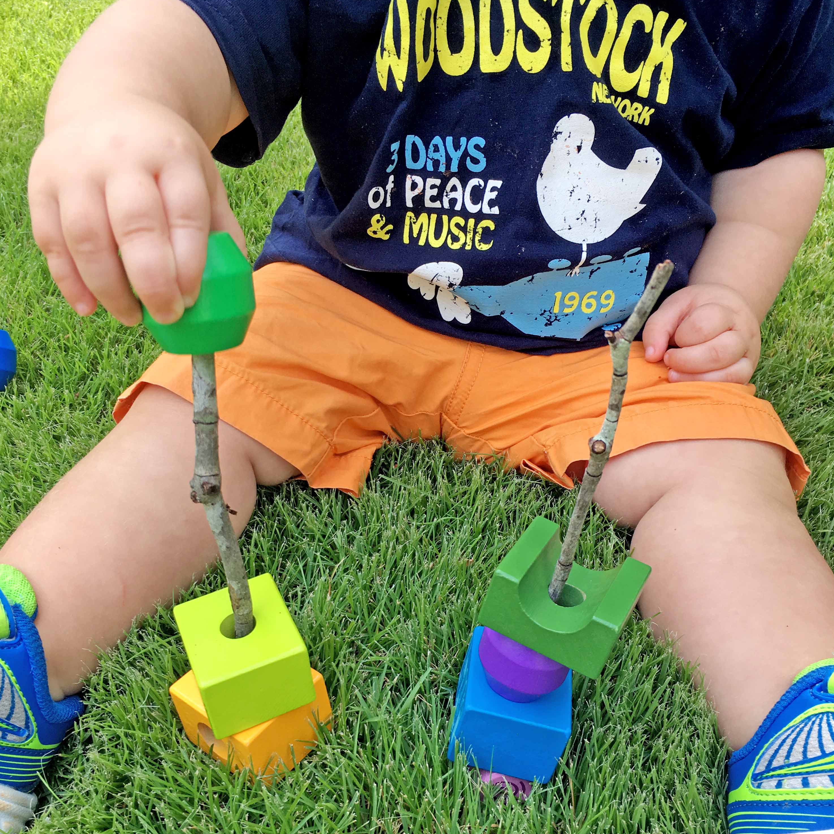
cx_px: 409
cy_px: 494
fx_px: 954
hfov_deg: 47.2
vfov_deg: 47.0
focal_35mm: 35
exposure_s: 1/125
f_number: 2.2
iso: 25
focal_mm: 4.15
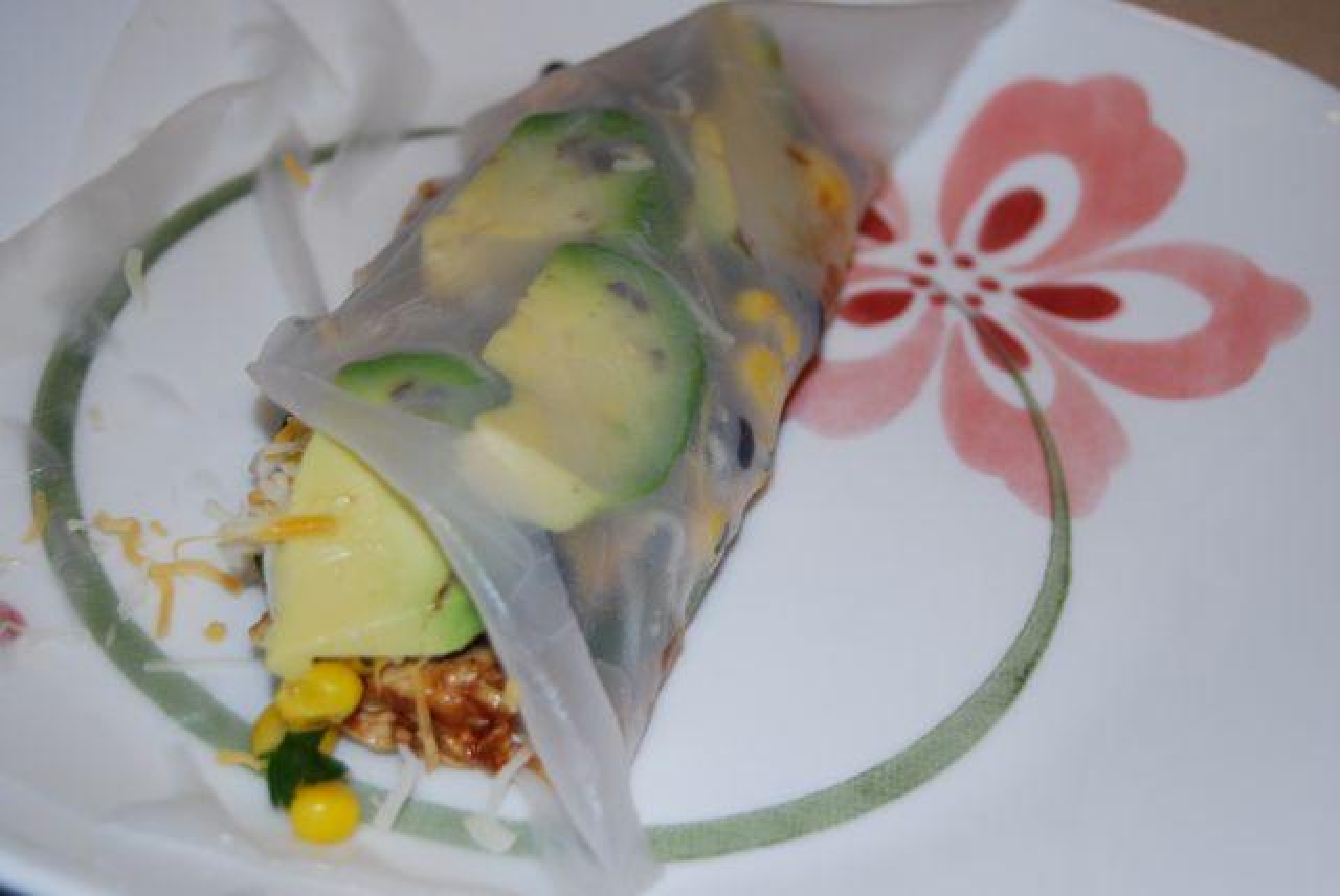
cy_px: 448
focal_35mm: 69
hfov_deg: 29.2
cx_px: 670
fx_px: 2571
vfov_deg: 19.8
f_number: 5.3
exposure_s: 1/60
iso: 200
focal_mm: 46
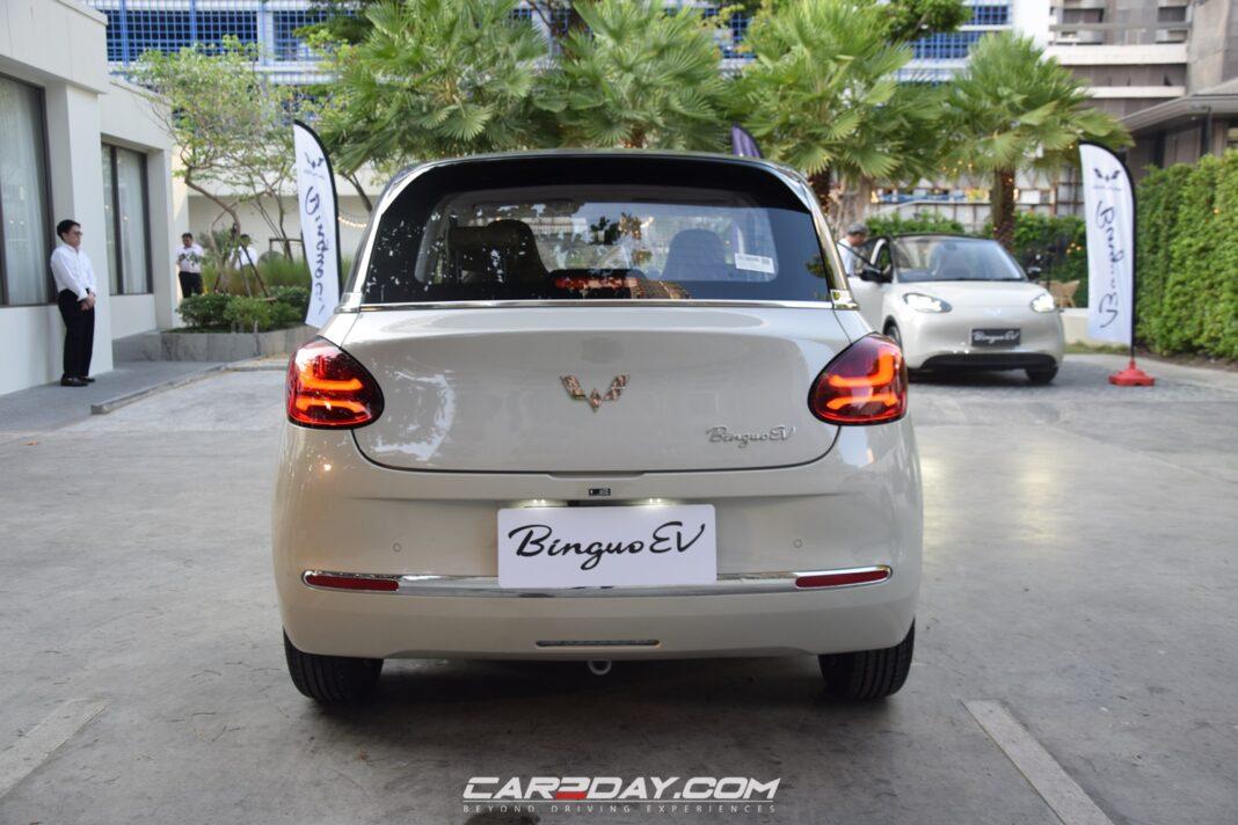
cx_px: 619
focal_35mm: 36
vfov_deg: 36.9
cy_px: 412
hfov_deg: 53.1
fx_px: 1238
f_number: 5.6
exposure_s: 1/125
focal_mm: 24
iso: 400
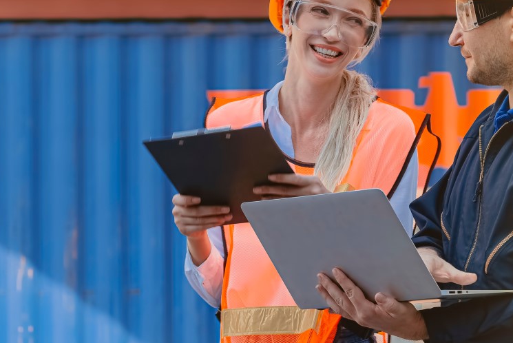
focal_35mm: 293
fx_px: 4178
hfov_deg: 7.0
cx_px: 166
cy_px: 168
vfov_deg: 4.7
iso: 100
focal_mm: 135
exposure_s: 1/100
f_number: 8
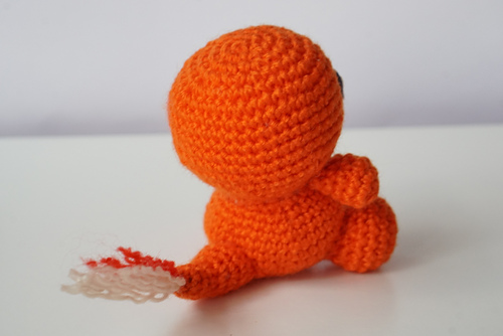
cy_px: 168
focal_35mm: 75
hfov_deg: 27.0
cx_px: 252
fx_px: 1048
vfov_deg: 18.2
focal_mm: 50
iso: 1000
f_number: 7.1
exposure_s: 1/60
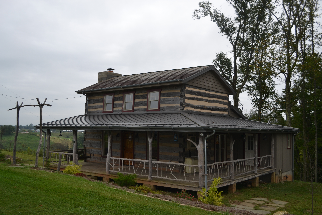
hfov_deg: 53.1
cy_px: 108
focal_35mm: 36
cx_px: 161
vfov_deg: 36.9
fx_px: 322
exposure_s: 1/200
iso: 100
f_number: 4
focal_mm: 24
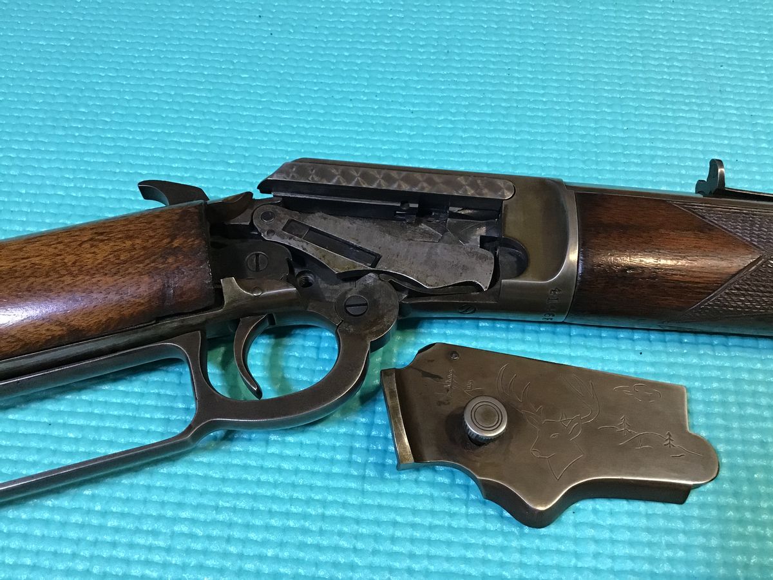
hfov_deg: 58.4
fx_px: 692
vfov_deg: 45.4
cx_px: 386
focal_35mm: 31
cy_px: 290
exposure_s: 1/30
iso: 160
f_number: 2.4
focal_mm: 3.3
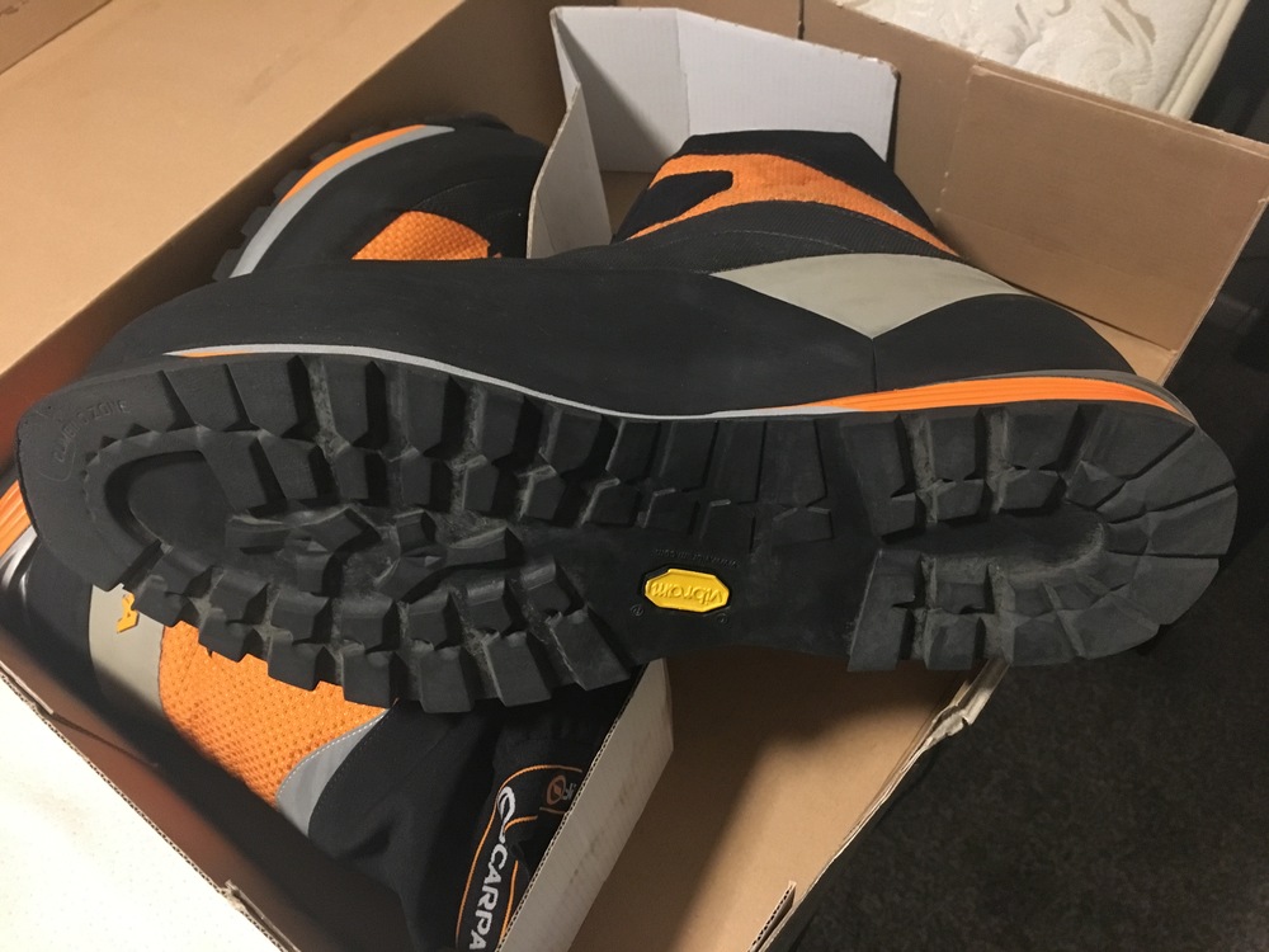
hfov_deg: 61.7
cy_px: 476
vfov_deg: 48.2
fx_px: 1063
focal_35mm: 29
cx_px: 634
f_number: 2.2
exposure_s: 1/15
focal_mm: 4.15
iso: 320
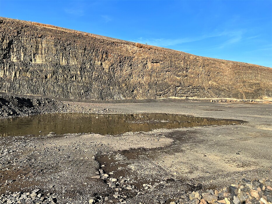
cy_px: 102
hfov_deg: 67.3
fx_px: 204
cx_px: 136
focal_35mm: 26
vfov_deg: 53.1
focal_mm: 5.7
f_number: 1.5
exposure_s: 1/3077
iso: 50
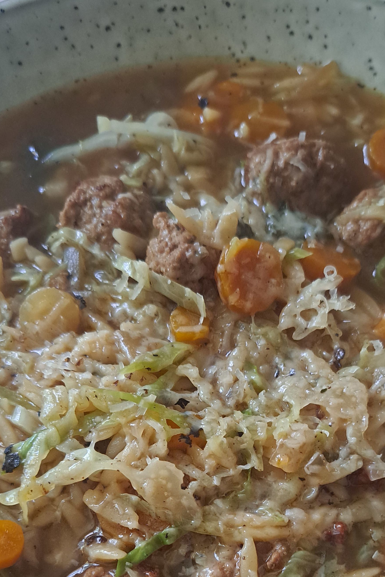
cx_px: 226
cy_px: 472
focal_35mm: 44
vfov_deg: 42.3
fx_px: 706
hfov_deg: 30.5
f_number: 1.8
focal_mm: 5.23
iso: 400
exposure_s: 1/25
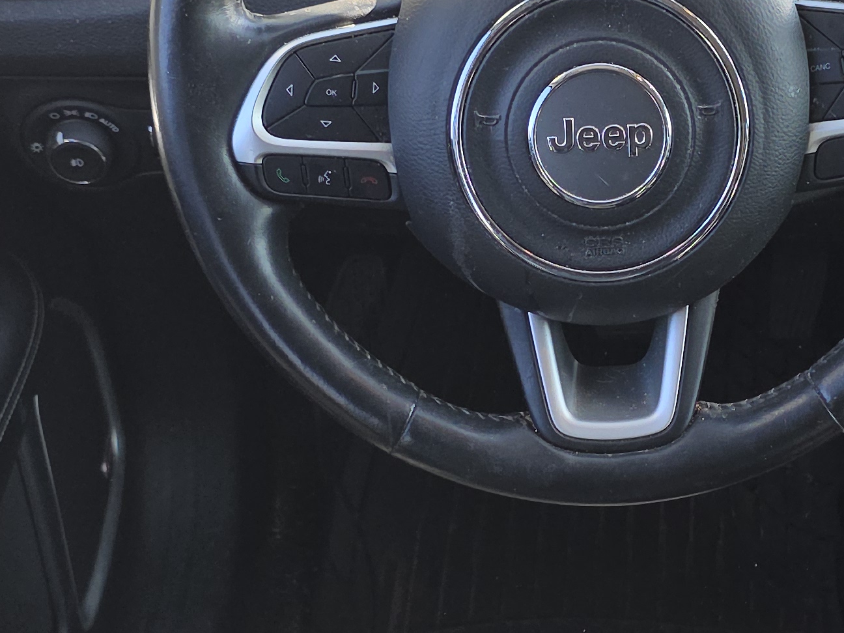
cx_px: 599
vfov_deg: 20.7
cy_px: 381
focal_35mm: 71
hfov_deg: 27.1
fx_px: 1731
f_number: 1.7
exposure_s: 1/359
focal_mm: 6.3
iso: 40
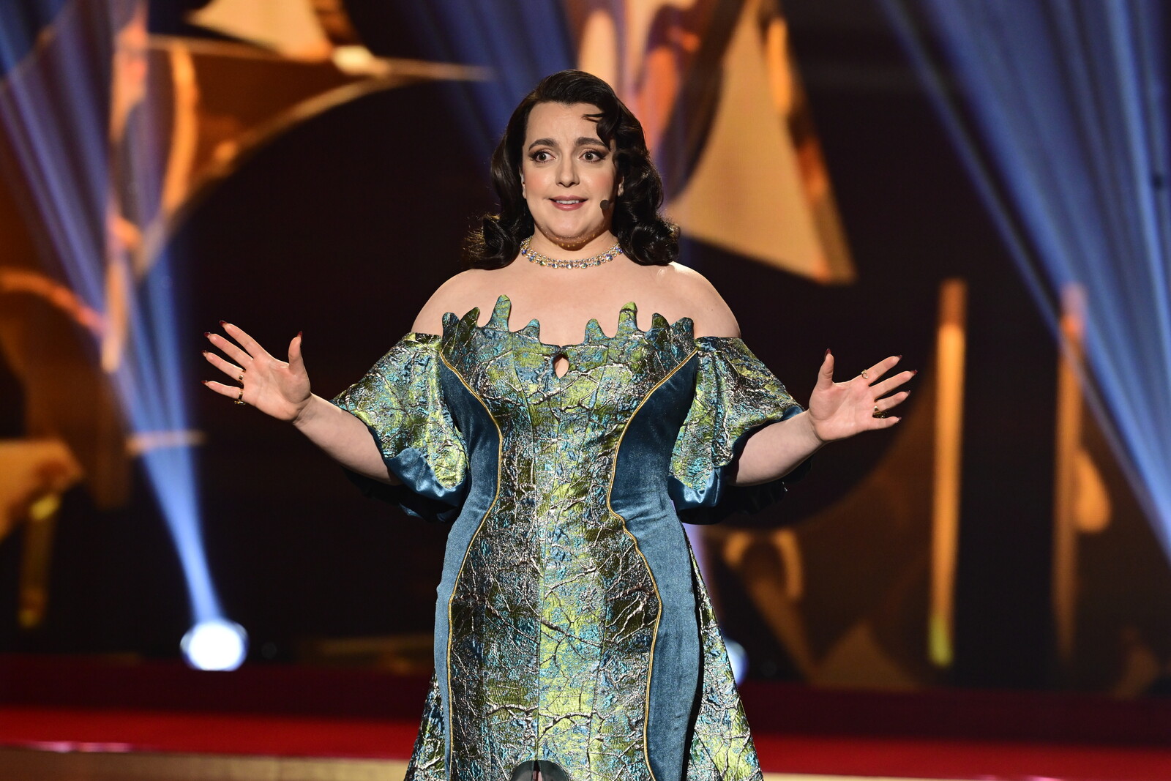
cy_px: 390
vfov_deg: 3.4
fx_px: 13011
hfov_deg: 5.2
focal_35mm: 400
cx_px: 586
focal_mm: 400
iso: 2500
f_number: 5
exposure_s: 1/320
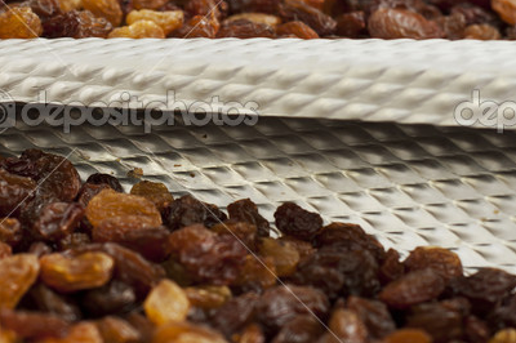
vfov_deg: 10.7
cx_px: 112
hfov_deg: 15.9
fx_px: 1833
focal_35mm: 128
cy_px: 112
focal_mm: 50
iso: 100
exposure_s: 1/125
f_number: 4.5
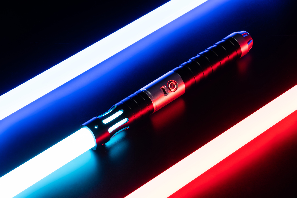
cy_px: 99
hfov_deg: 22.6
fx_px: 742
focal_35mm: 90
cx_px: 148
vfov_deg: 15.2
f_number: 9
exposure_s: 1/2.5
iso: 100
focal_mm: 60
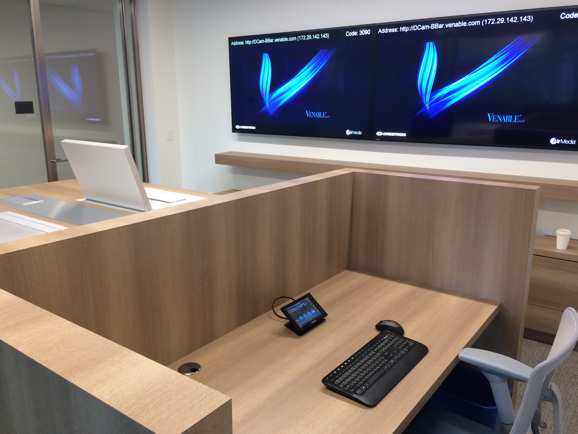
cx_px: 289
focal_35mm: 29
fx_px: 484
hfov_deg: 61.7
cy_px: 217
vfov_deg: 48.2
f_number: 2.2
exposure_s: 1/30
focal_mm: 4.15
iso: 64
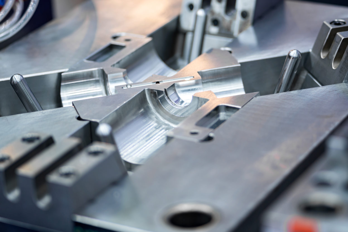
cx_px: 174
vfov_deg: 10.8
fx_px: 1232
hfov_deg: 16.1
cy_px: 116
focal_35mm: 128
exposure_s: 1/100
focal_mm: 85
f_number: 1.8
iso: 160
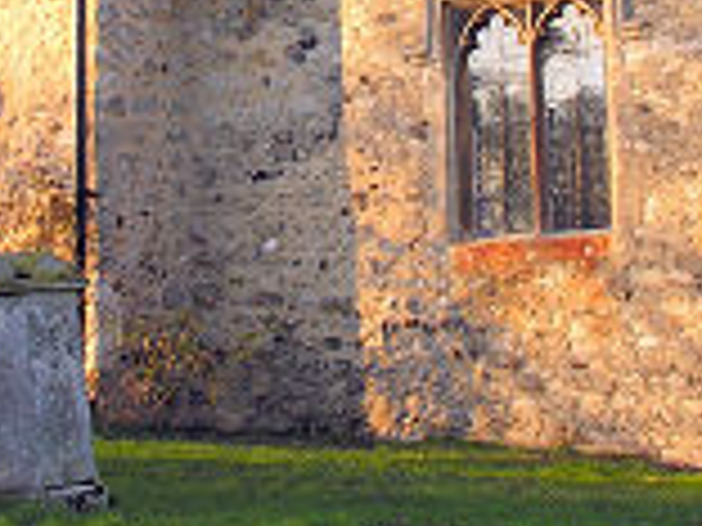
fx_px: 2089
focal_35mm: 103
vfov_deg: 14.1
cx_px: 279
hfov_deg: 19.1
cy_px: -7
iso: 50
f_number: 4
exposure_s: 1/62.1
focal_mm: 8.9
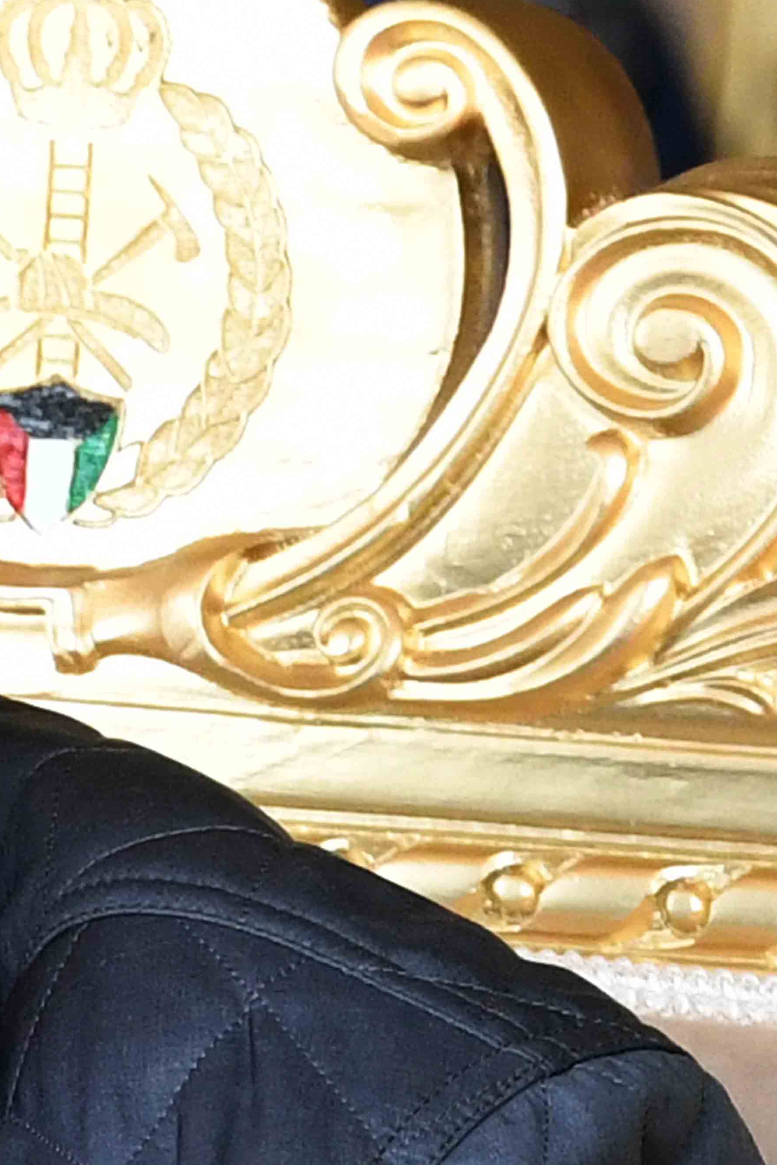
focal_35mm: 621
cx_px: -747
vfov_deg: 3.3
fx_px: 20101
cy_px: 383
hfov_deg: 2.2
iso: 800
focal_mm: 200
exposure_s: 1/500
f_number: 5.6
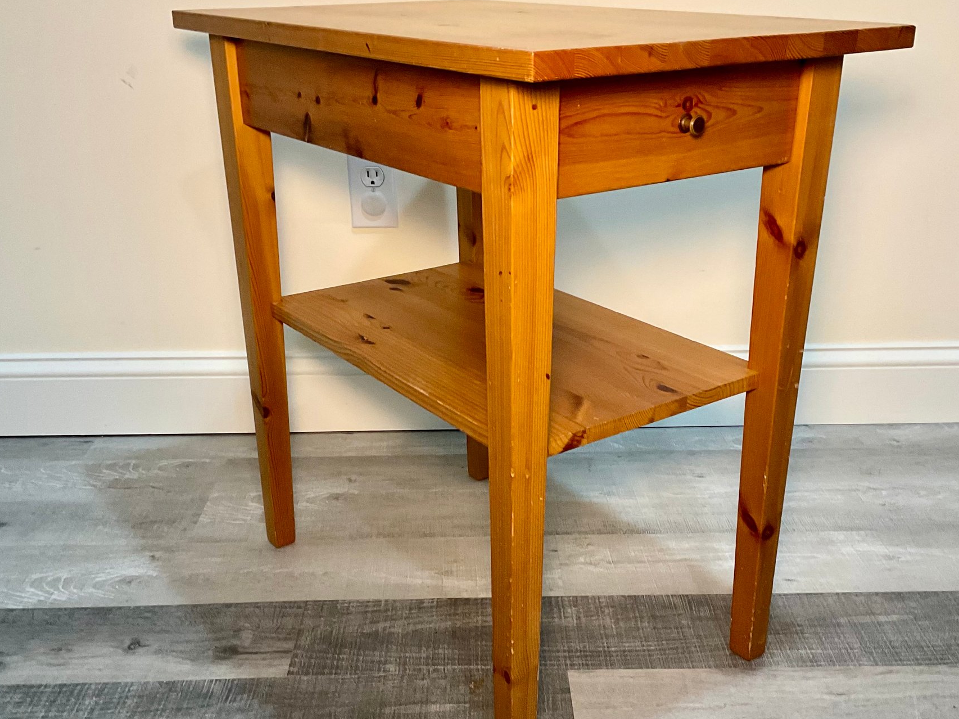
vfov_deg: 41.7
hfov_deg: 54.0
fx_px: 942
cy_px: 395
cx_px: 496
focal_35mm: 34
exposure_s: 1/60
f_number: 1.8
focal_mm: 3
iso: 100
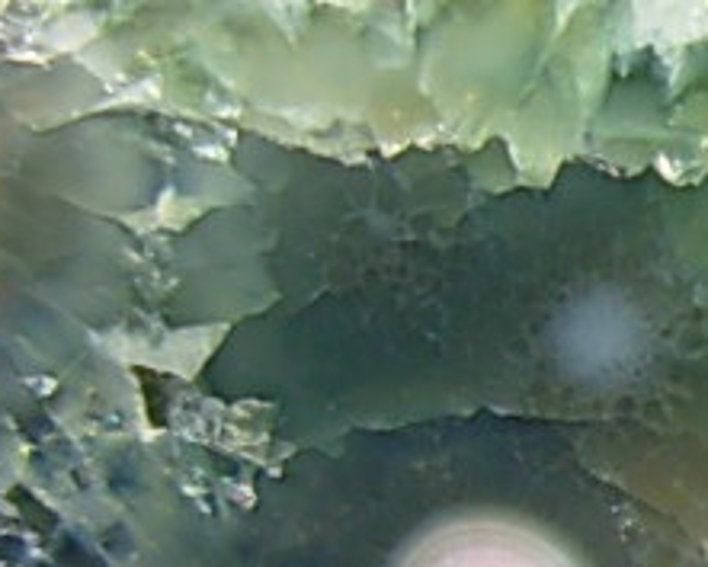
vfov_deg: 8.9
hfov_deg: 10.6
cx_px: 1237
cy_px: 538
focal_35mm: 172
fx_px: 3606
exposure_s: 1/575
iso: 50
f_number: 2.9
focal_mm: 6.3
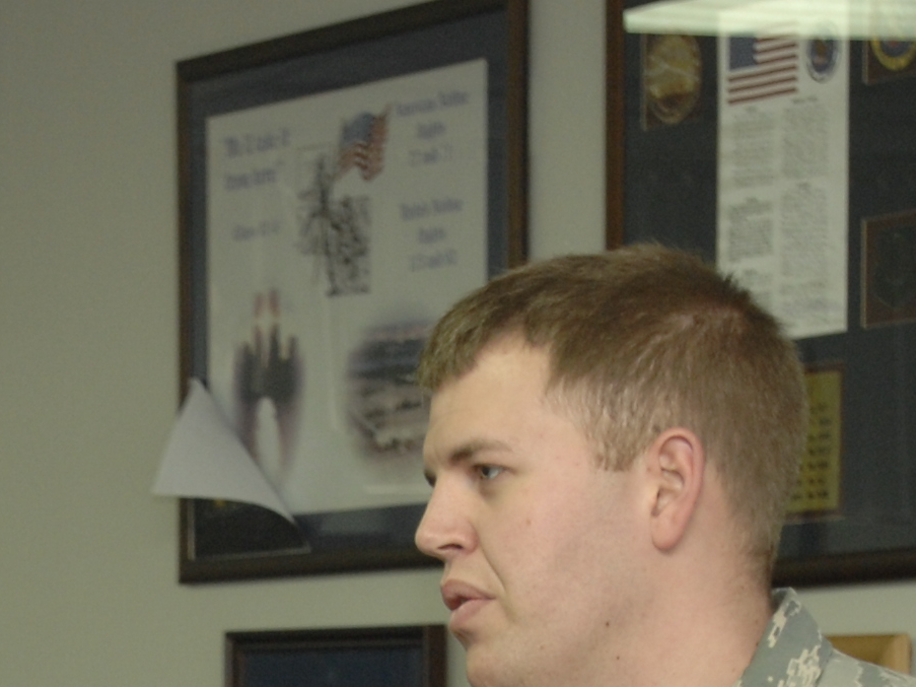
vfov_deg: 6.6
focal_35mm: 219
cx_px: -534
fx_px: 5794
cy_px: 1438
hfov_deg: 8.8
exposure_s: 1/60
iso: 320
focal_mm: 32
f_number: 3.5
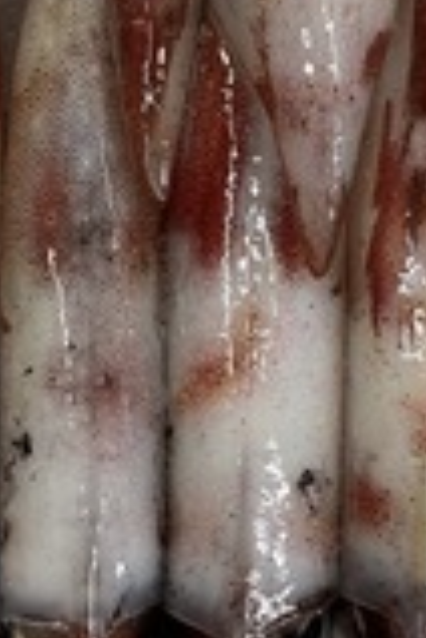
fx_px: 1509
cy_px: -148
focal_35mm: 85
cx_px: 444
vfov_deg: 21.9
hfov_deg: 15.7
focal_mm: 5.1
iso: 64
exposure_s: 1/60
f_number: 1.6
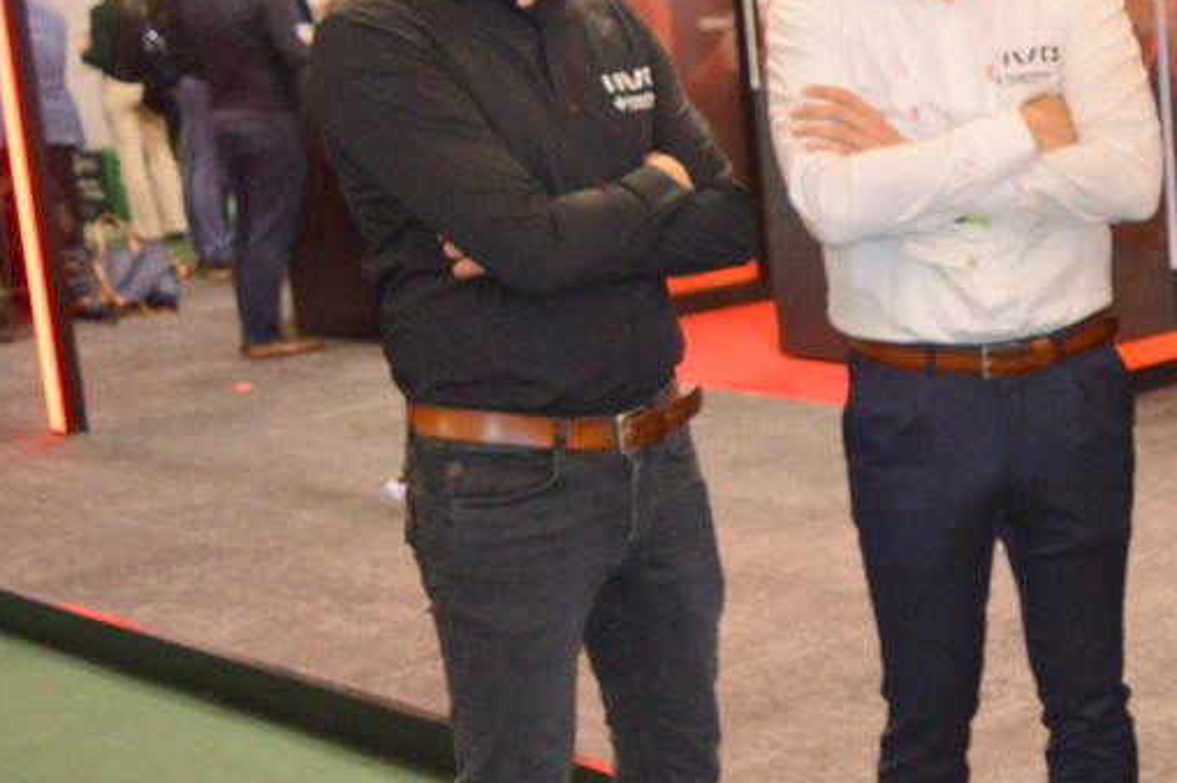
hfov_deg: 26.2
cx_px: 1436
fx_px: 2222
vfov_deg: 20.0
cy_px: 346
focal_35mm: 68
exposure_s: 1/160
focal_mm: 18
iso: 1400
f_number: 3.5
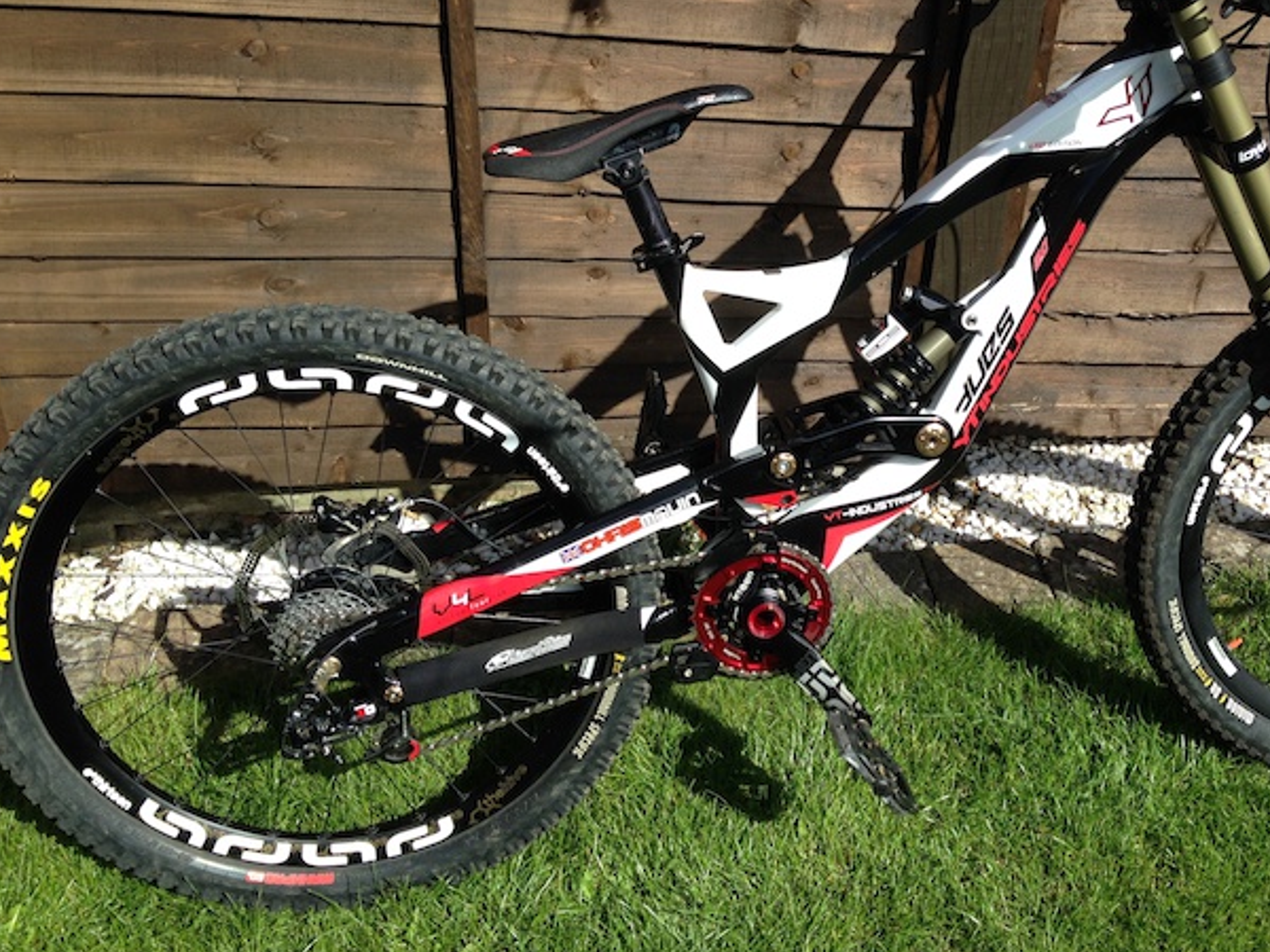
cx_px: 813
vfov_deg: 32.8
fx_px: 1614
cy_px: 406
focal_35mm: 44
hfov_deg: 42.5
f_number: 2.4
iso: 50
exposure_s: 1/1153
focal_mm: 4.12
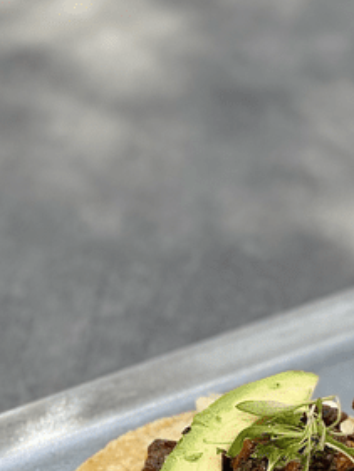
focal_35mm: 285
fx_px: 3883
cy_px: 517
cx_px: 292
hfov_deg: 5.2
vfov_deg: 6.9
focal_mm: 15.66
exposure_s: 1/233
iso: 50
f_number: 2.8
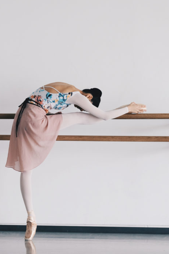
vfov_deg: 14.8
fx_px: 979
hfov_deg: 9.9
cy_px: 123
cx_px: 68
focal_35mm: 139
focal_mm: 56
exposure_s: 1/500
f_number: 1.4
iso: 500
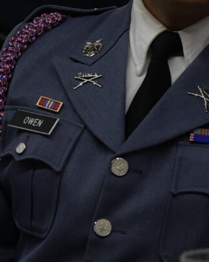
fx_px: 2330
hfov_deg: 5.1
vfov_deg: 6.4
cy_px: 28
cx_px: 262
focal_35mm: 301
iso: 2000
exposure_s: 1/320
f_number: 4
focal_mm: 86
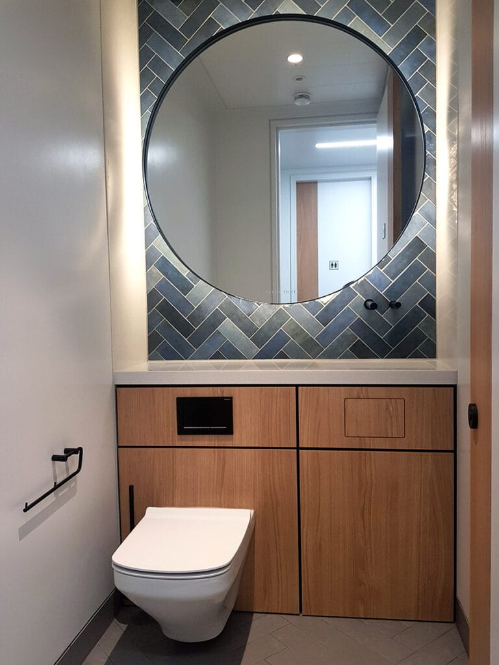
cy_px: 332
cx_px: 250
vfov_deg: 67.3
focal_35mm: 26
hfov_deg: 53.1
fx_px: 500
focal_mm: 4.2
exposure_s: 1/50
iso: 64
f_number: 1.7
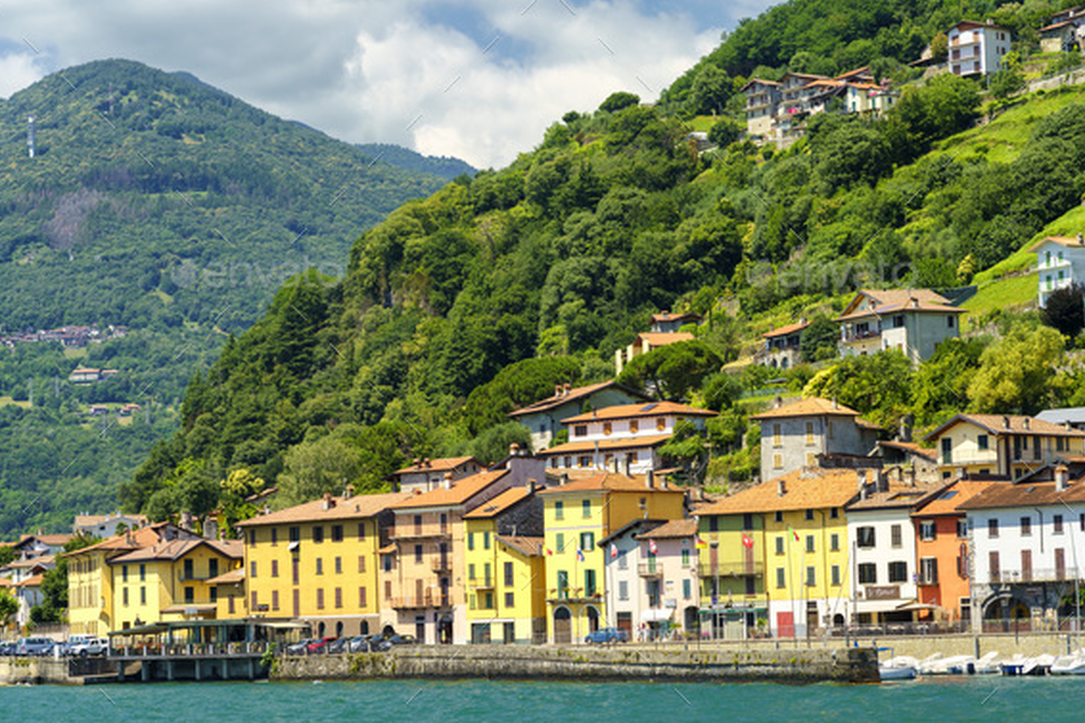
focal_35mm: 99
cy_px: 363
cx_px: 539
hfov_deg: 20.6
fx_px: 2983
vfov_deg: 13.8
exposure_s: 1/80
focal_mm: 95
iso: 100
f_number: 8
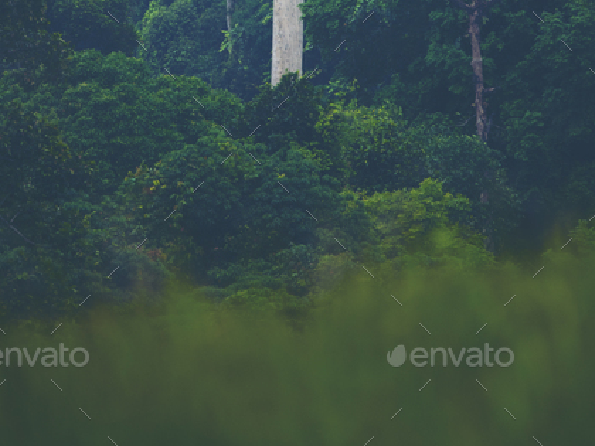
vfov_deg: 2.4
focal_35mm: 608
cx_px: 234
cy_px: -79
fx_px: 10451
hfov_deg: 3.3
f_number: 4
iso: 320
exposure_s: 1/640
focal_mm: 300
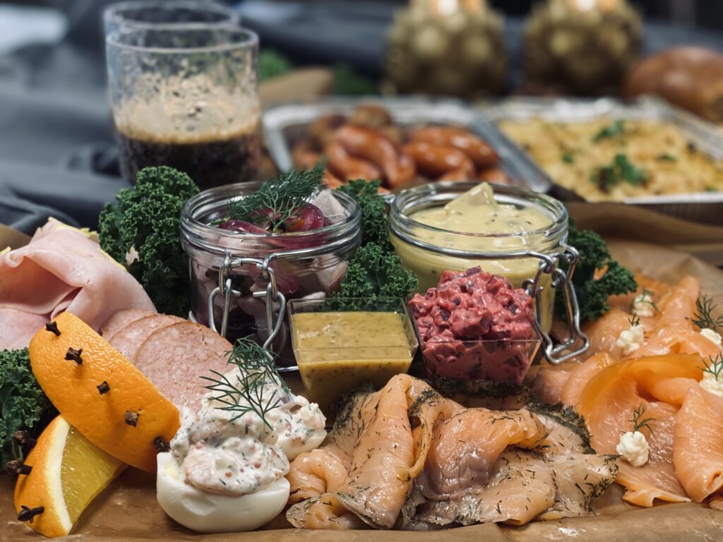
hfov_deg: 36.8
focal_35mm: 52
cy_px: 271
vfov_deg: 28.0
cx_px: 362
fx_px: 1086
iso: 160
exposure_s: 1/100
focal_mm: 6
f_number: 2
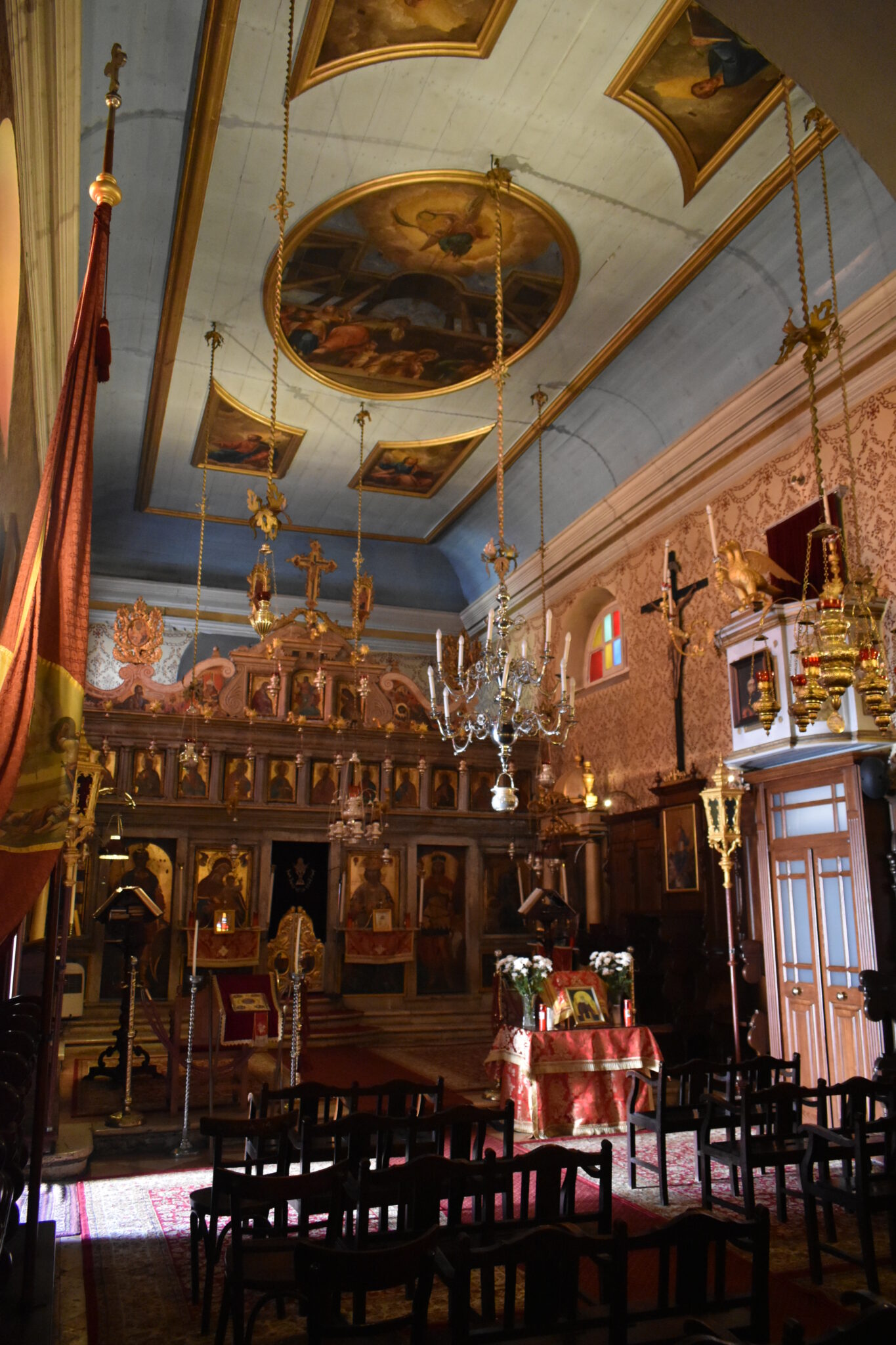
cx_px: 448
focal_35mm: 27
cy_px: 672
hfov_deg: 47.9
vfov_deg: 67.4
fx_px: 1008
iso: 3200
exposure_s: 1/30
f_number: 3.5
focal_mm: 18
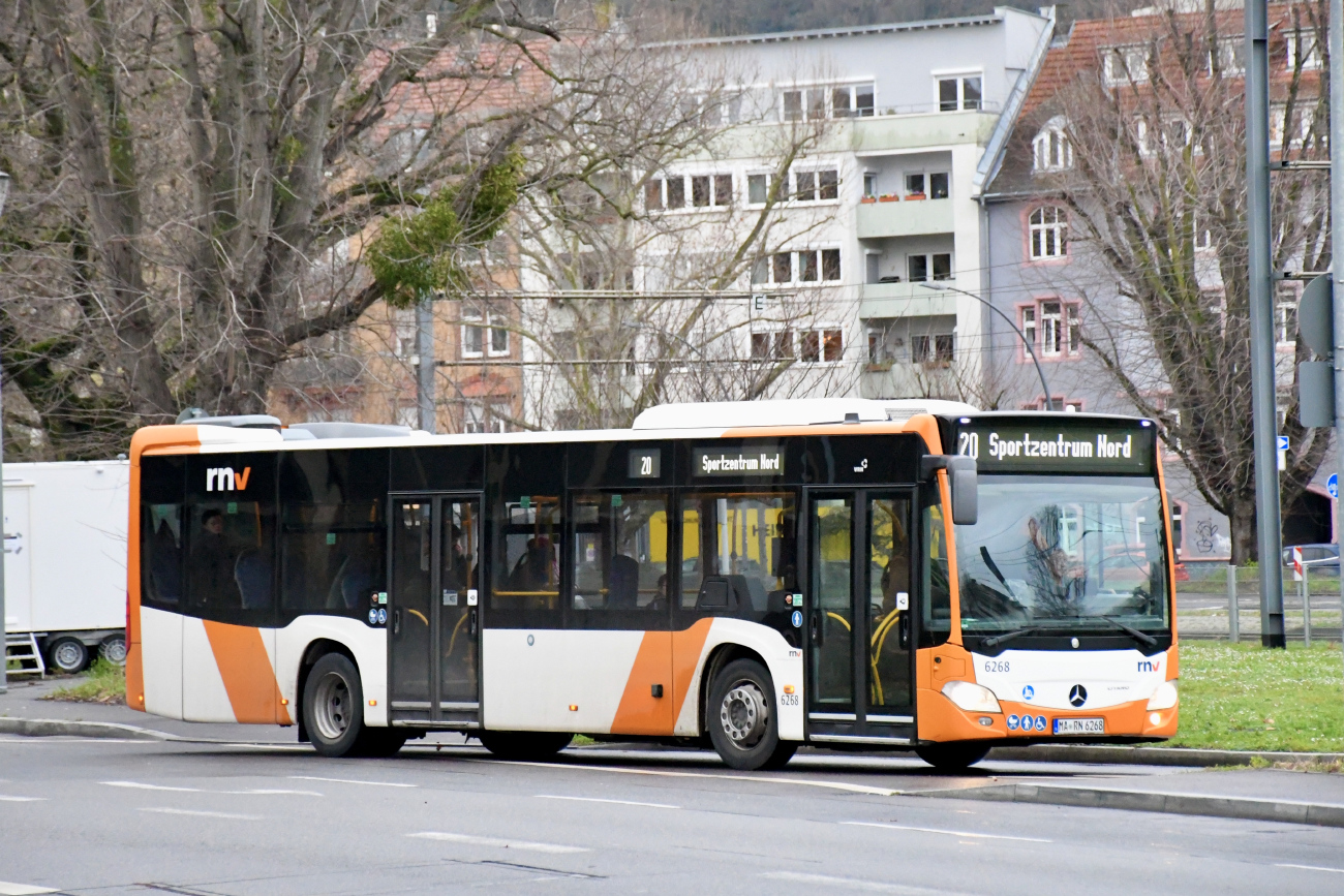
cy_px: 448
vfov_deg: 9.2
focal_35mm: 150
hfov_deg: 13.7
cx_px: 672
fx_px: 5600
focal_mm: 100
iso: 10000
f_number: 5.6
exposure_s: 1/500
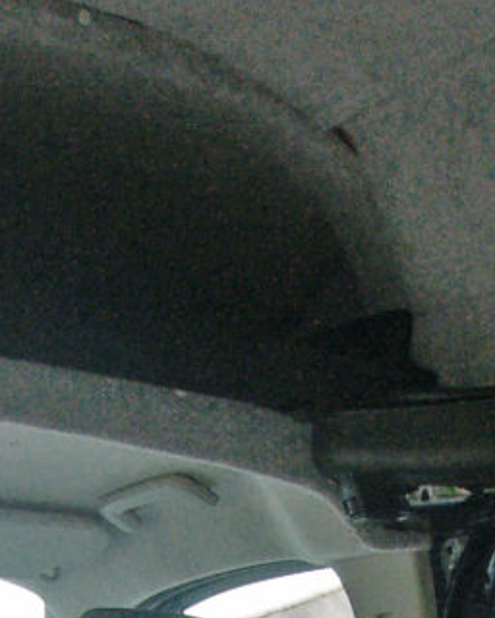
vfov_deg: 17.1
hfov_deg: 17.1
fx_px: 1648
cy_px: 1142
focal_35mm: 90
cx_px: 309
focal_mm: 10
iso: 400
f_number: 5
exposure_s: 1/160
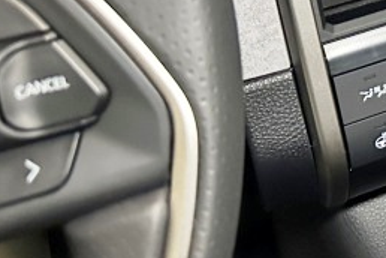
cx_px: 739
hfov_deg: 16.5
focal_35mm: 99
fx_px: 1061
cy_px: -189
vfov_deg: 12.7
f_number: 1.78
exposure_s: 1/59
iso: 800
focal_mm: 6.86
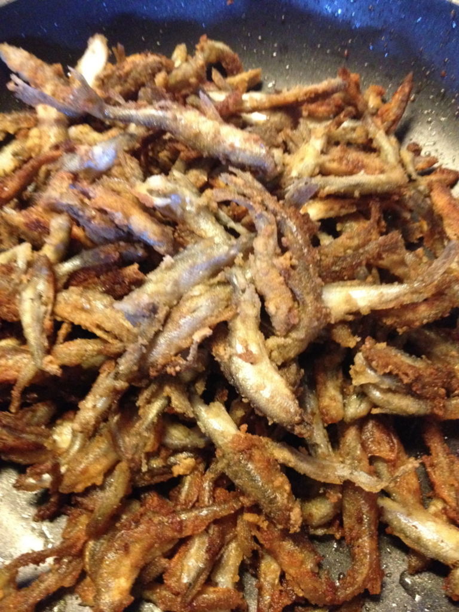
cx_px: 230
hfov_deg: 40.7
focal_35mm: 35
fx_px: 619
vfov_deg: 52.6
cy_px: 306
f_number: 2.4
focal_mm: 4.28
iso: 500
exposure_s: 1/15
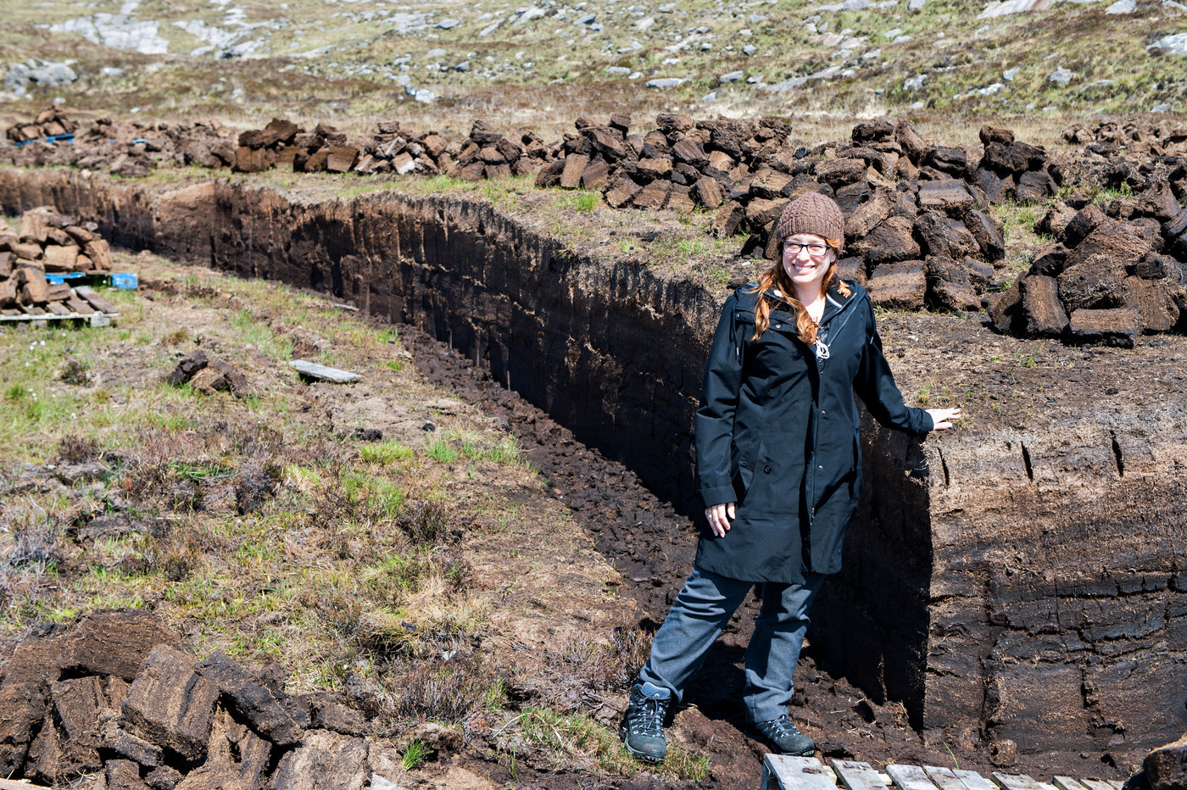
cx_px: 594
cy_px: 395
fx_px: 1813
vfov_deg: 24.6
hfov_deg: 36.3
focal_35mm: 55
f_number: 8
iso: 100
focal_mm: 55
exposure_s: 1/250
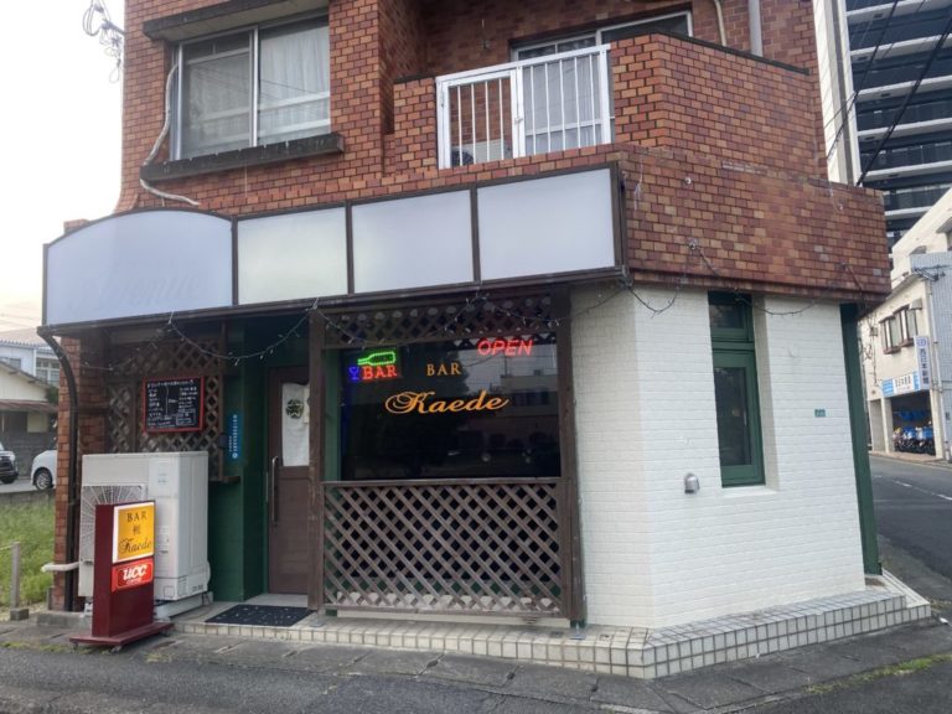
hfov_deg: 67.3
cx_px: 476
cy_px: 357
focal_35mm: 26
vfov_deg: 53.1
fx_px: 715
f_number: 1.8
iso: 64
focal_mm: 4.25
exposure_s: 1/60
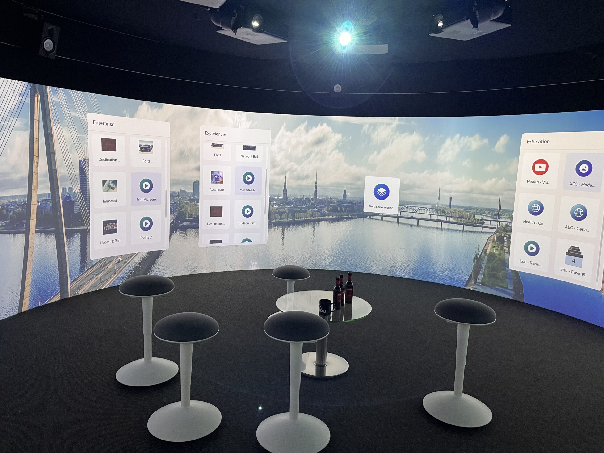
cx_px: 302
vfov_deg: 53.1
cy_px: 226
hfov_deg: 67.3
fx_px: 454
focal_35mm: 26
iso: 250
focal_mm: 5.1
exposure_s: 1/60
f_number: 1.6
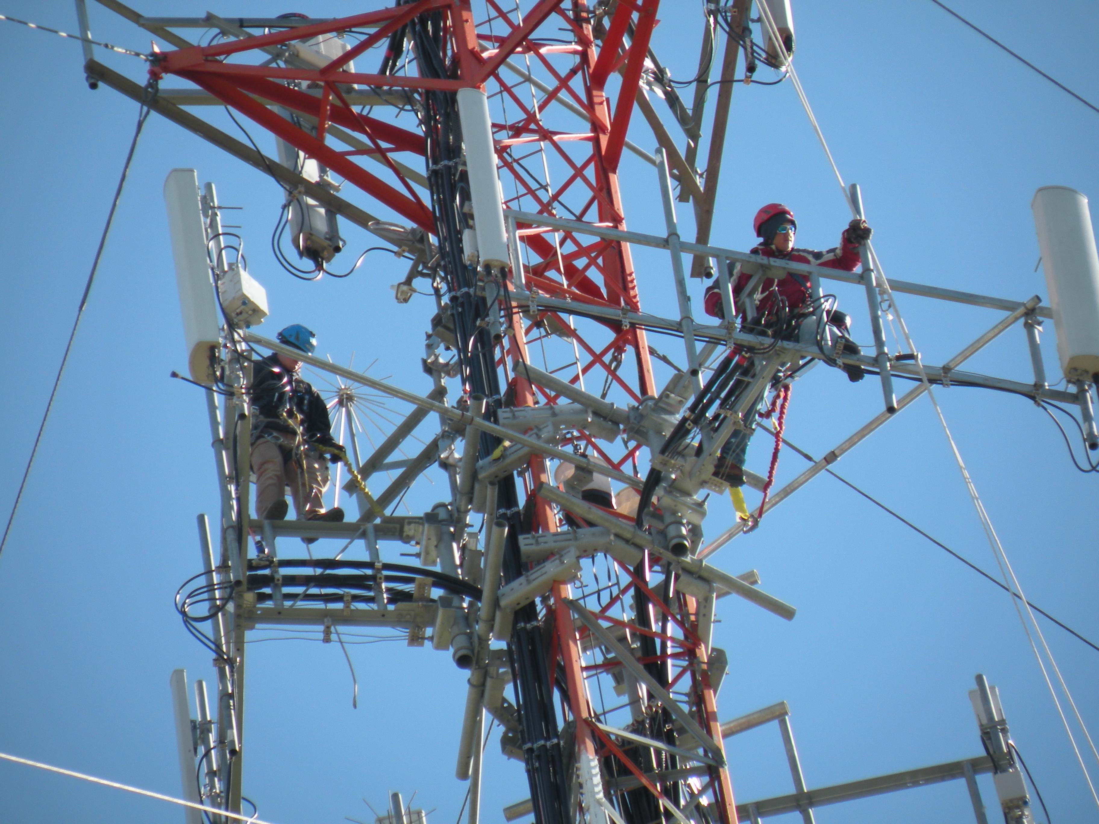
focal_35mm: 486
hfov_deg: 4.1
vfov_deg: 3.1
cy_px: 412
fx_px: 15430
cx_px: 550
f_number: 4.5
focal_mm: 84.2
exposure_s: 1/275
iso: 64
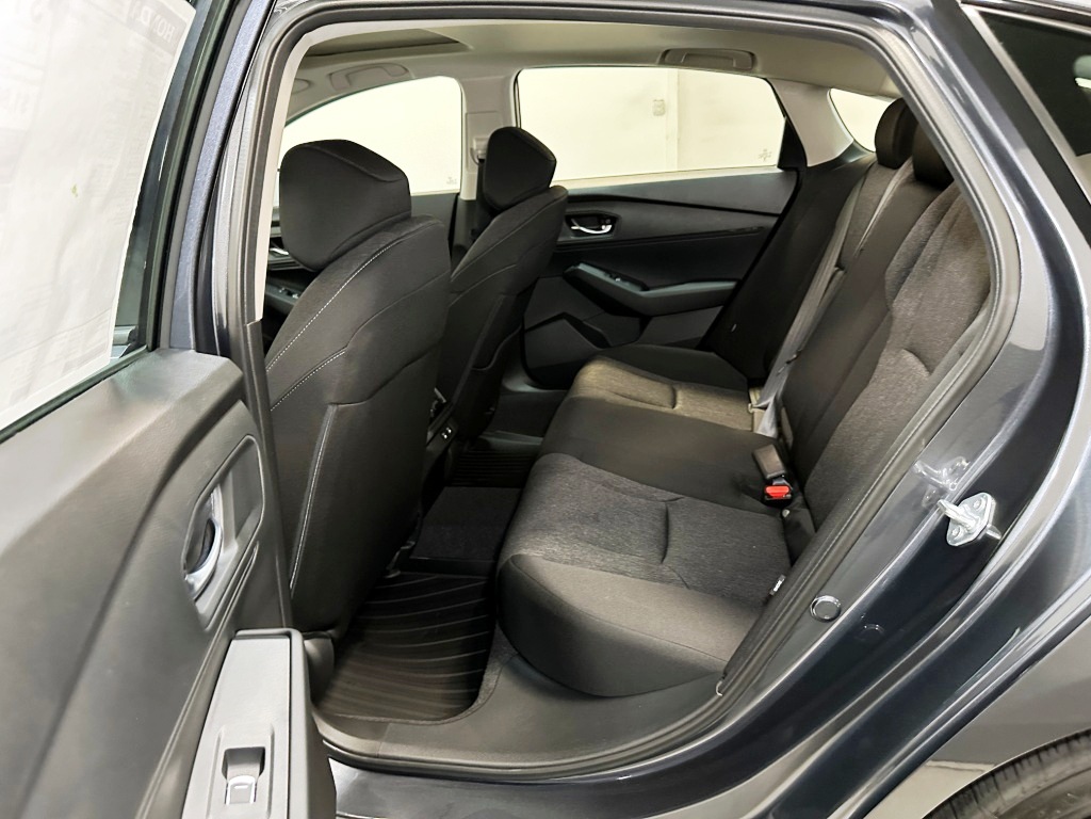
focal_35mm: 24
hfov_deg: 71.6
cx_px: 546
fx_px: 756
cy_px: 410
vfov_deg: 56.8
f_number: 1.78
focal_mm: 6.86
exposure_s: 1/30
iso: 1000
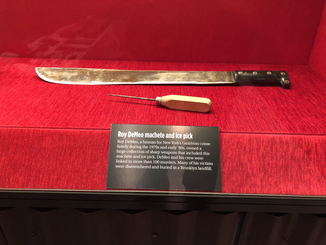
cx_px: 163
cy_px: 122
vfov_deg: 49.7
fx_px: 264
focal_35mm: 28
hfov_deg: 63.4
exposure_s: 1/11
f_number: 1.8
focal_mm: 3.99
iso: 100
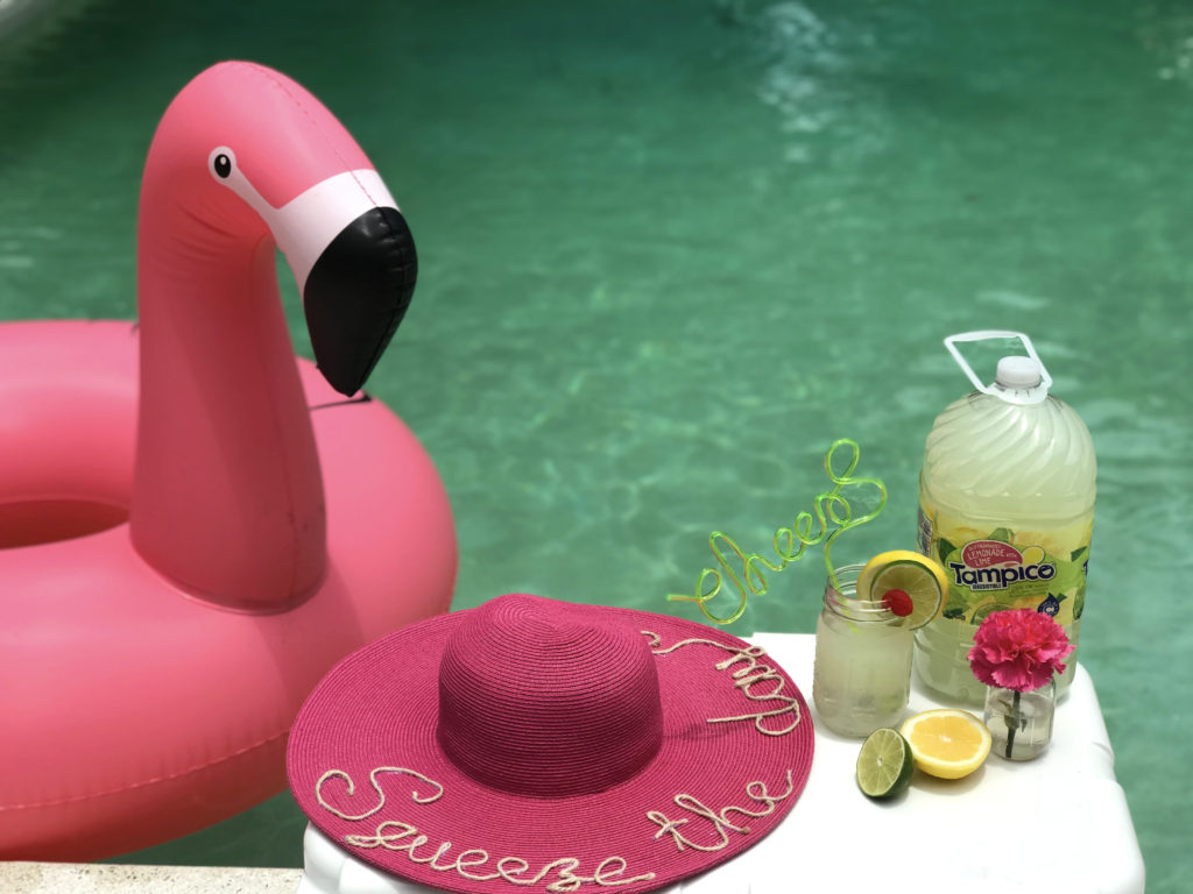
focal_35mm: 57
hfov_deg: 33.8
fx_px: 1964
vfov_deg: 25.7
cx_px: 596
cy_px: 447
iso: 20
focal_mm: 6.6
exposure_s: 1/1259
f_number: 2.8
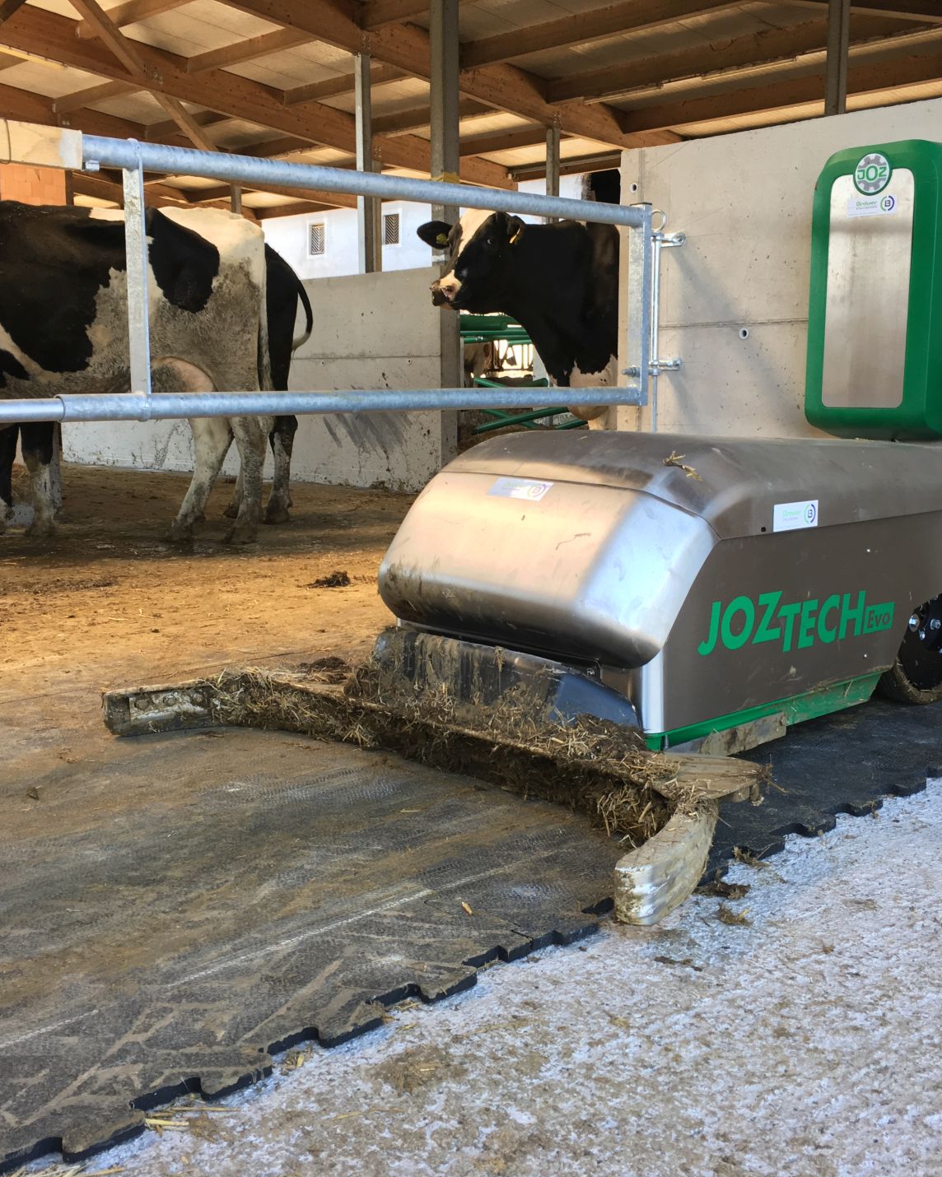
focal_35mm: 38
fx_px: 1324
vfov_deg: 47.9
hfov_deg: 39.2
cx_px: 487
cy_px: 592
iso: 32
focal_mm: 4.15
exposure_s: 1/100
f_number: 2.2
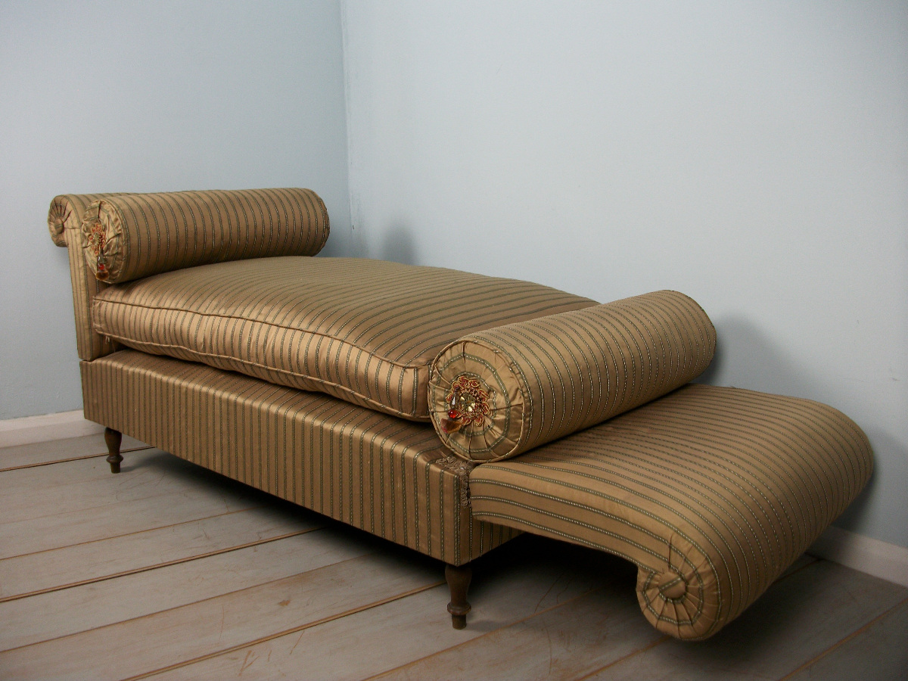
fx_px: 813
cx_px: 454
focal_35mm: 31
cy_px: 340
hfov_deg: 58.4
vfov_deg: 45.4
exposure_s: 1/40.2
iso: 80
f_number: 2.9
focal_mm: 5.7
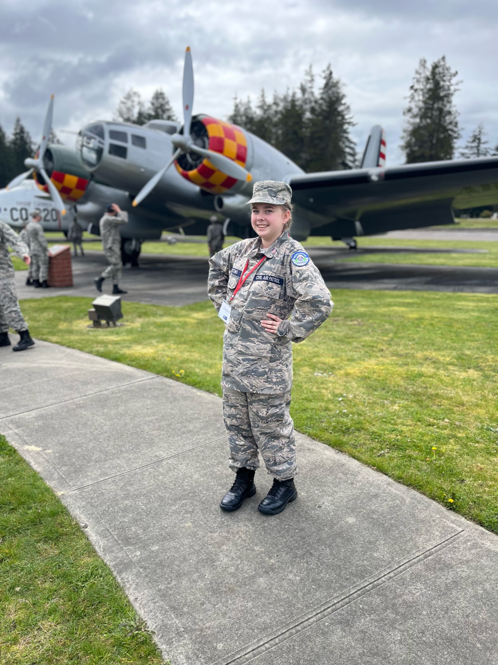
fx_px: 499
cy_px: 332
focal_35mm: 26
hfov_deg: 53.0
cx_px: 249
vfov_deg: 67.3
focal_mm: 5.1
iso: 50
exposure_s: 1/2062
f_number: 1.6
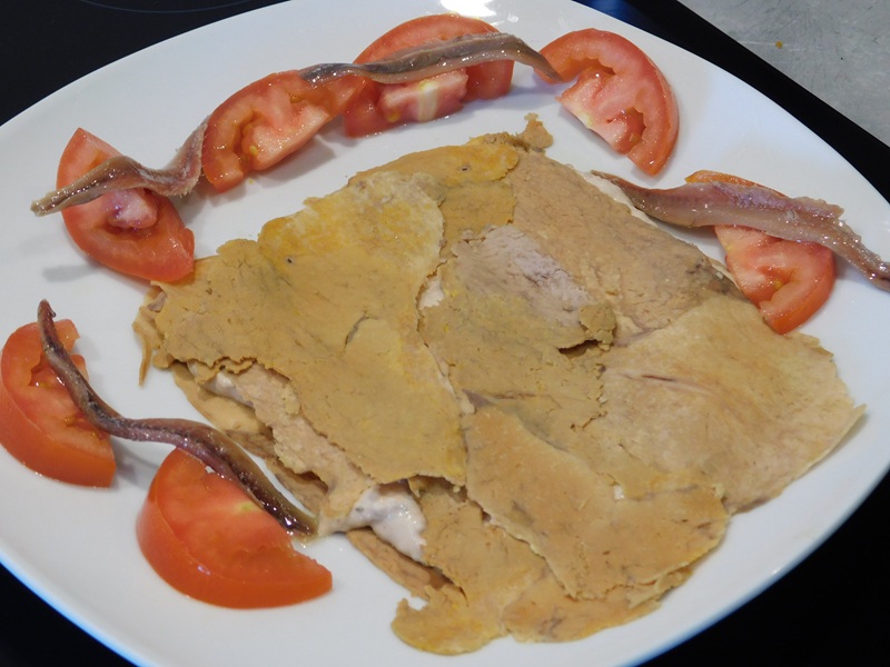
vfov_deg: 20.7
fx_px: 1825
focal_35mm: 71
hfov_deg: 27.4
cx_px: 445
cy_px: 334
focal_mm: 12.6
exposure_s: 1/30
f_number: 4.3
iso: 250
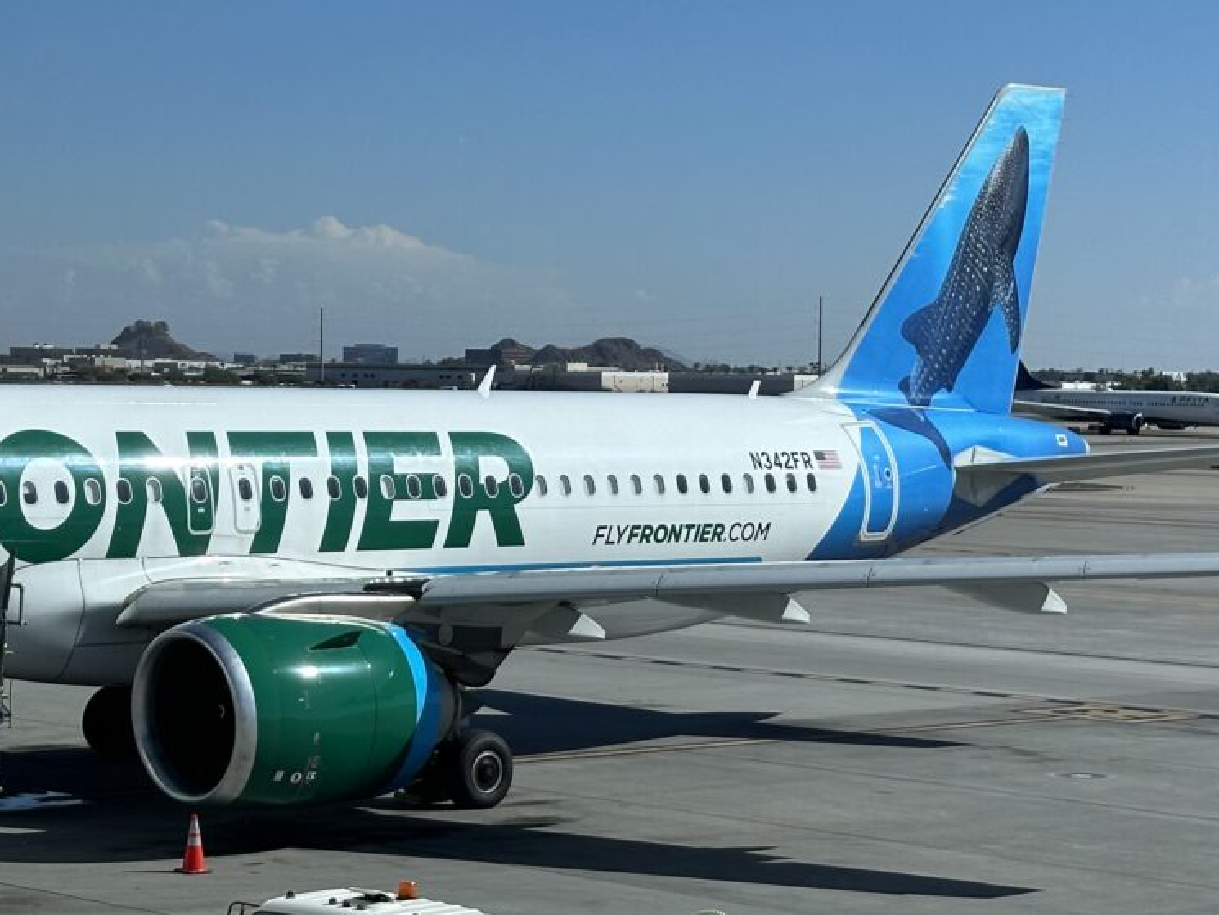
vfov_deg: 14.9
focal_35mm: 99
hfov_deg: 19.8
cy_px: 393
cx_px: 465
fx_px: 3487
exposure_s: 1/4184
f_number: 1.78
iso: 64
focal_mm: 6.86
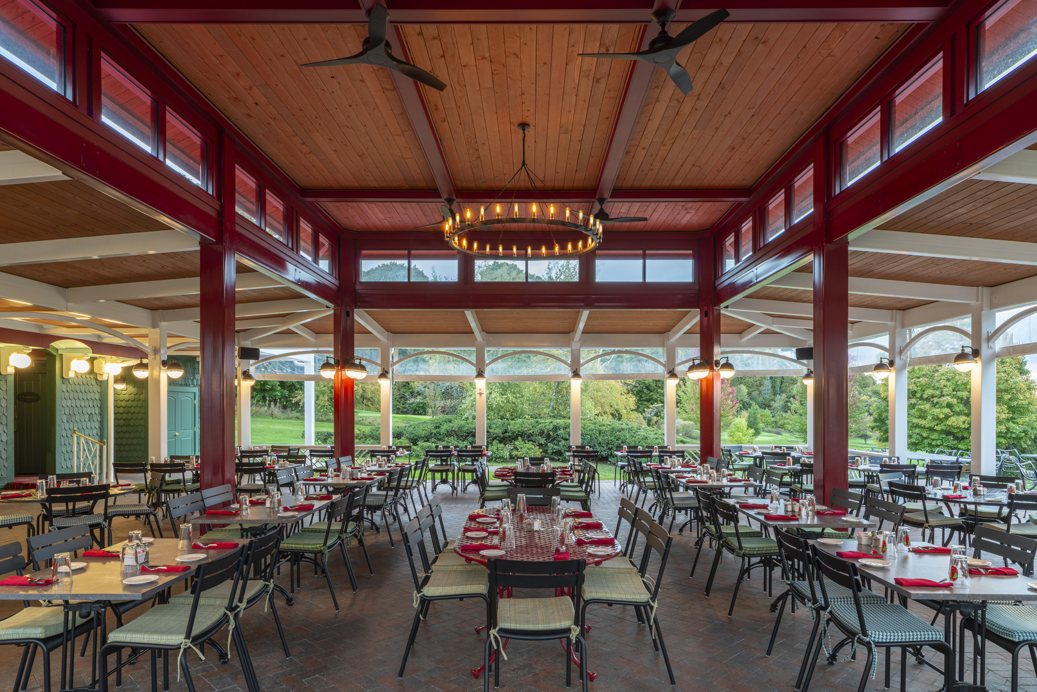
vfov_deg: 62.0
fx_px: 576
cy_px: 346
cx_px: 518
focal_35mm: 20
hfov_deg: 84.0
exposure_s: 1
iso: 100
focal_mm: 20
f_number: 16
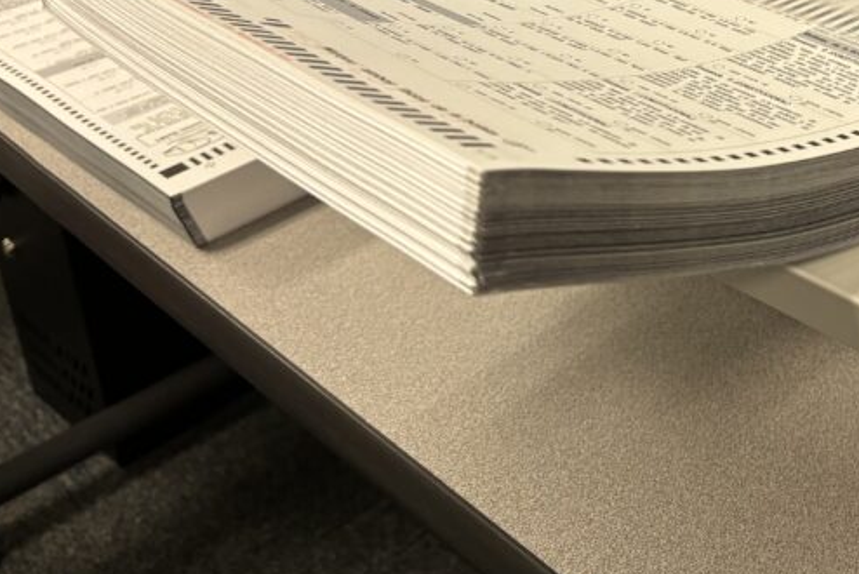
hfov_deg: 32.8
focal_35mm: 56
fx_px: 1337
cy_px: -71
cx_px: 850
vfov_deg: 22.7
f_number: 1.6
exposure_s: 1/60
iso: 125
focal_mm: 5.96
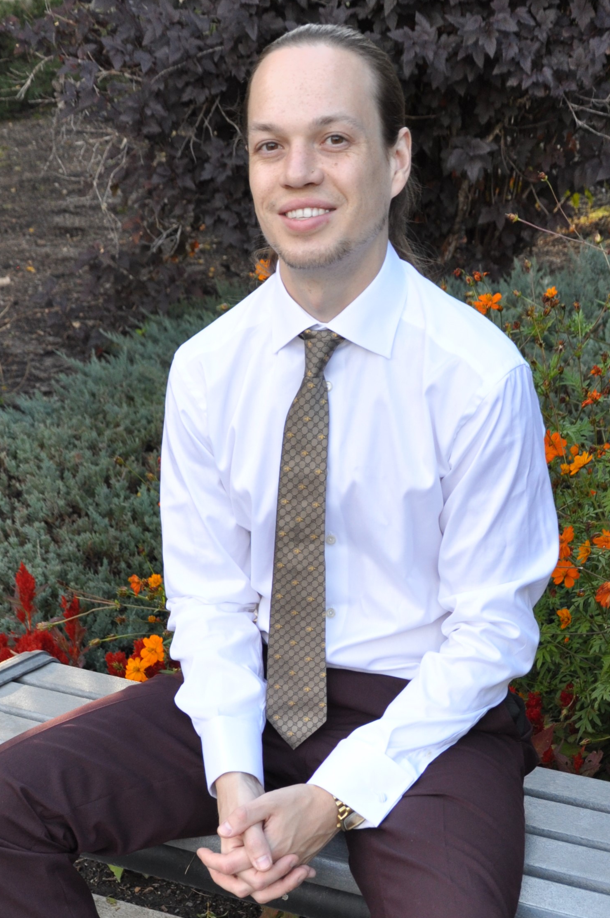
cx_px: 320
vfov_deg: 49.0
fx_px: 1007
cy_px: 461
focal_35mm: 40
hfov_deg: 33.7
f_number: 4
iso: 400
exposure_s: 1/160
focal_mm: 25
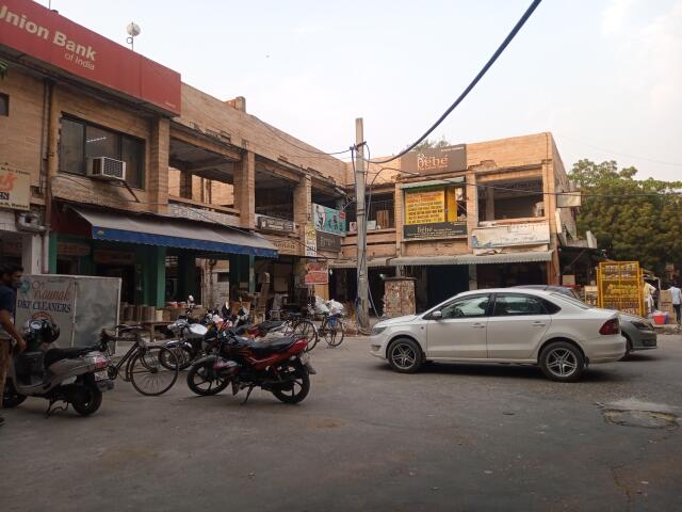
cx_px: 341
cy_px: 256
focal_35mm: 28
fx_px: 552
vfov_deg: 49.7
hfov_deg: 63.4
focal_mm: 3.4
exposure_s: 1/201
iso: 112
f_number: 2
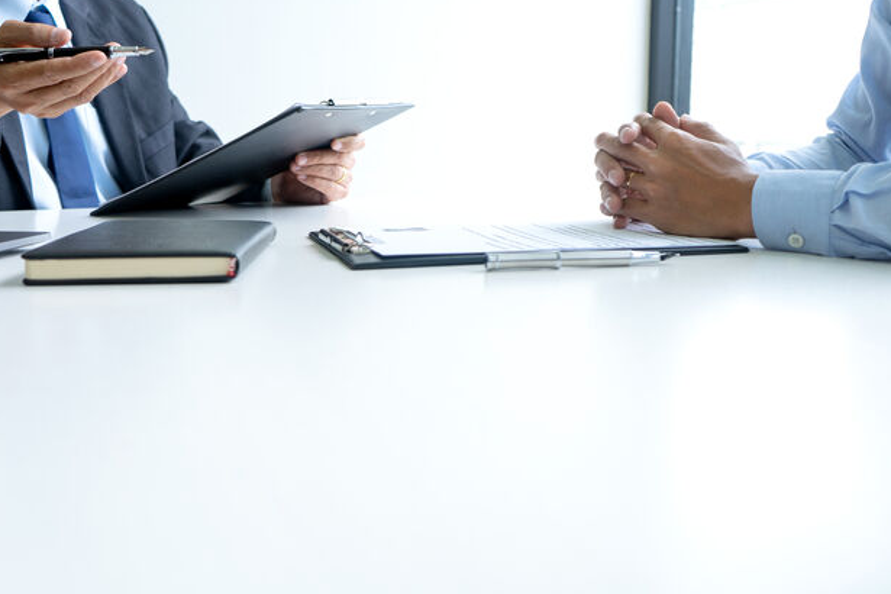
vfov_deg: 33.4
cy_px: 321
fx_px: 990
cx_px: 435
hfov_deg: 48.5
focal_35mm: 40
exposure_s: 1/100
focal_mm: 29
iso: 320
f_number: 4.5
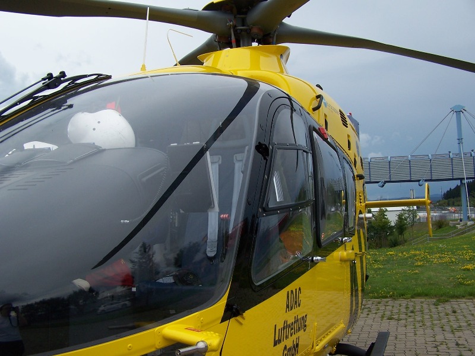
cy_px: 178
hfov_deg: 49.0
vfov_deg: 37.7
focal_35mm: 38
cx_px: 238
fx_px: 521
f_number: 4
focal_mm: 6.3
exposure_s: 1/500
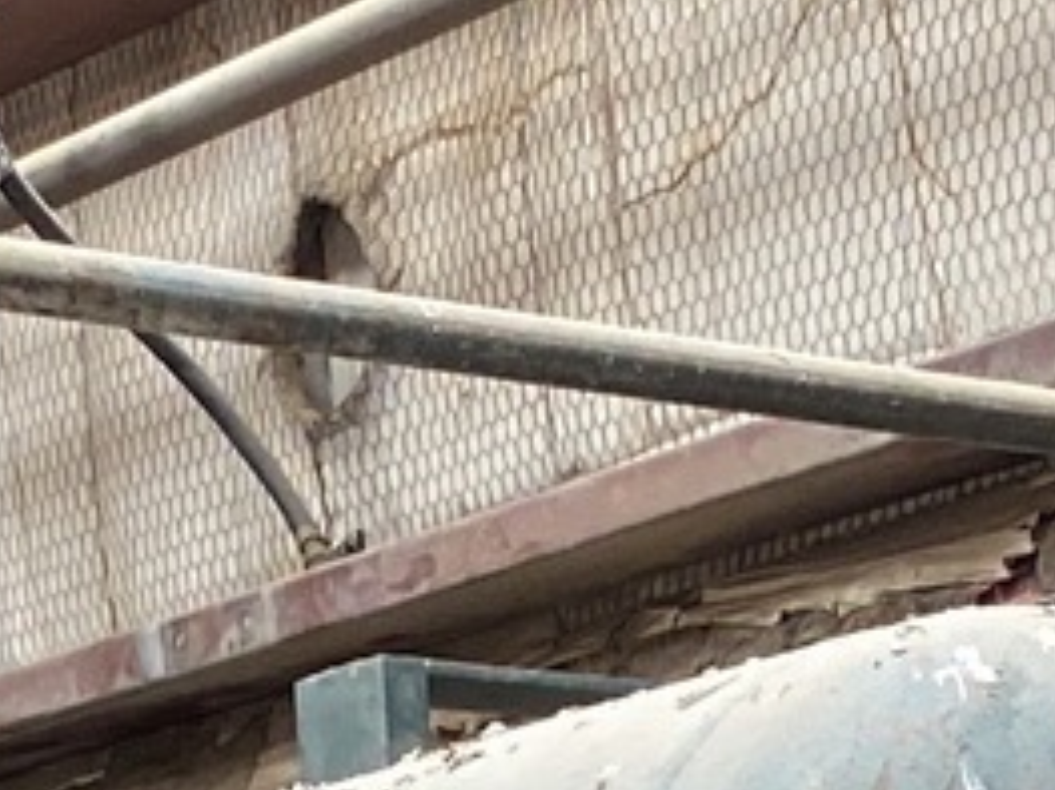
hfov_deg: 10.0
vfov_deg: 6.4
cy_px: 2903
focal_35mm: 198
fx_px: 6032
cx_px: 814
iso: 125
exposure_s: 1/60
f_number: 1.8
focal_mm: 4.25
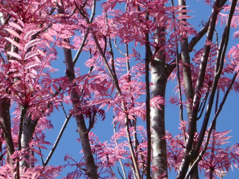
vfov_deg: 5.4
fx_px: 1892
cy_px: 37
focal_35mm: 274
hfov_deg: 7.2
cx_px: 21
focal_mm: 22.3
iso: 80
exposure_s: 1/320
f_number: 5.2
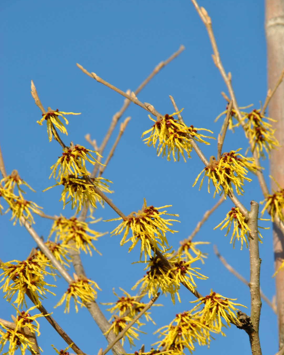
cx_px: 142
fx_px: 3551
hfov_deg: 4.6
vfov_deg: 5.7
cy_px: 212
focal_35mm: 338
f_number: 14
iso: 125
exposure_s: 1/60
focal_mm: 200
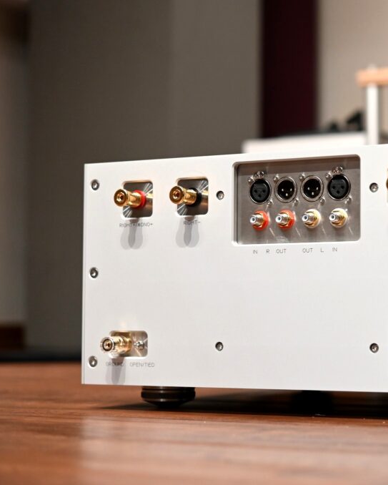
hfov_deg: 17.8
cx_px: 354
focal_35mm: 85
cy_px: 243
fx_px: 1219
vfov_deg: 22.5
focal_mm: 60
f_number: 4
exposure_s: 1/60
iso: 1800
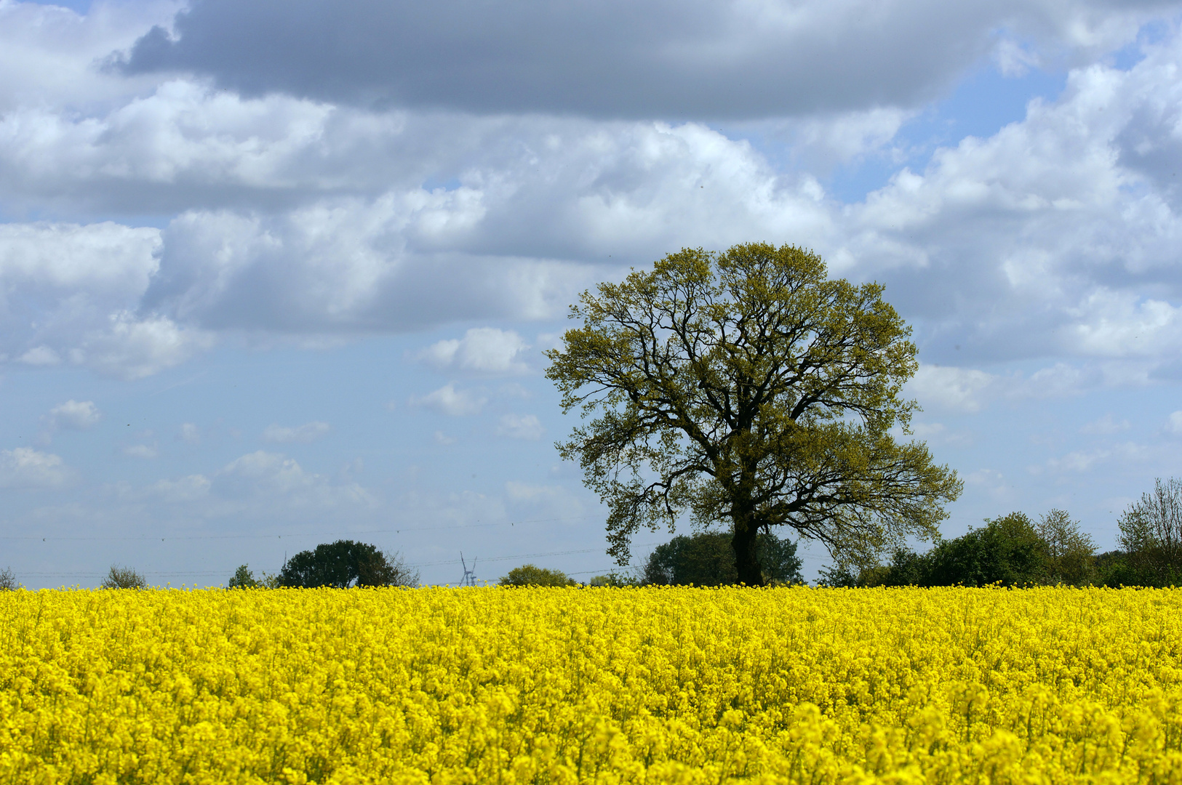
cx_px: 591
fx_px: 4428
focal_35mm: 135
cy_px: 392
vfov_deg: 10.1
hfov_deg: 15.2
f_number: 10
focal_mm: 90
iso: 100
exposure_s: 1/500
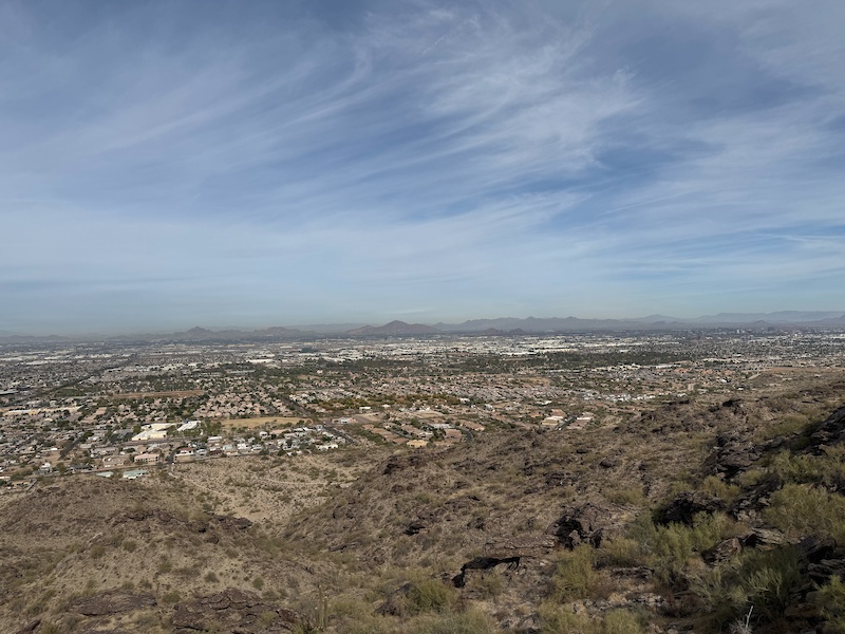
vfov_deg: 56.8
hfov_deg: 71.6
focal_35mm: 24
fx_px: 586
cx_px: 422
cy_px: 317
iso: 80
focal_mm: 6.76
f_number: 1.78
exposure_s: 1/9091
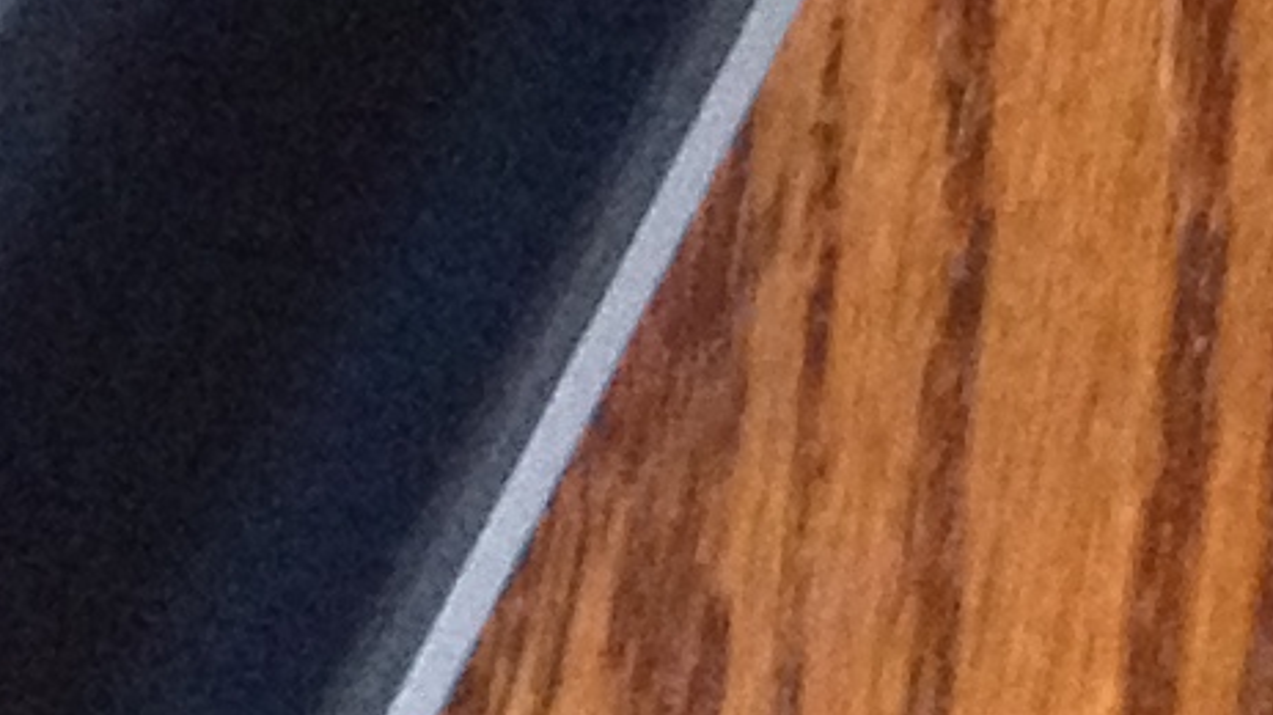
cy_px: -1342
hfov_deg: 7.7
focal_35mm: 269
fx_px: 9076
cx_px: -1353
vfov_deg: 4.4
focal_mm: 4.28
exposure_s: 1/20
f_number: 2.4
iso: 320
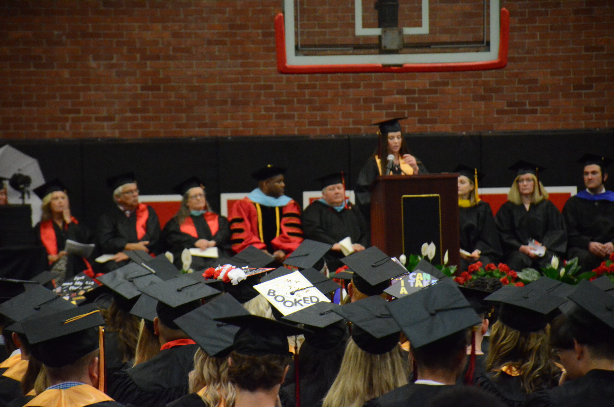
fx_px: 3575
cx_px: 307
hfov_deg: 9.8
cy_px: 204
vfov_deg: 6.5
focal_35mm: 210
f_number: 5.6
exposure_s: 1/200
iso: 6400
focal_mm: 140
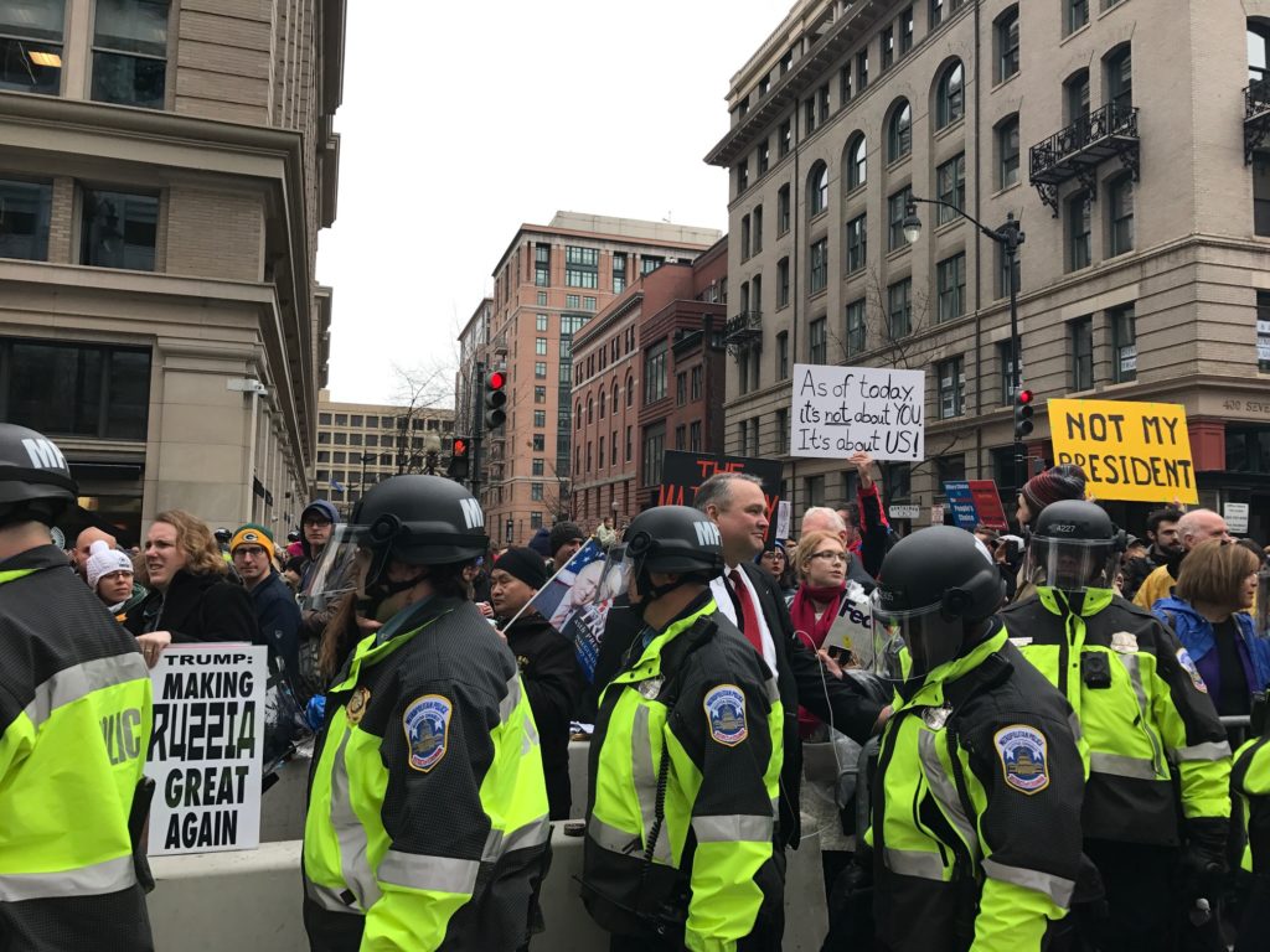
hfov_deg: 63.4
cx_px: 635
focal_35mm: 28
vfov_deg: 49.7
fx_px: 1027
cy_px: 476
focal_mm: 3.99
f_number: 1.8
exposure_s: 1/643
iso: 20
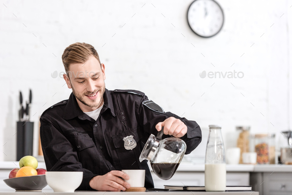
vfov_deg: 10.2
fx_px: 1095
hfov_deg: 15.2
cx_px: 146
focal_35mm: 135
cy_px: 98
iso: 800
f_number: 3.5
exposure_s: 1/250
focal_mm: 135
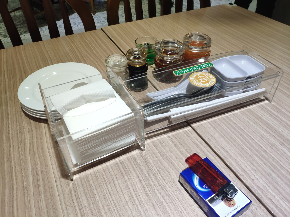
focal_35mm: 21
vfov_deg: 63.4
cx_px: 145
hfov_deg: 79.0
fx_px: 176
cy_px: 108
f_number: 1.8
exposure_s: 1/100
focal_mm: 4.22
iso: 393
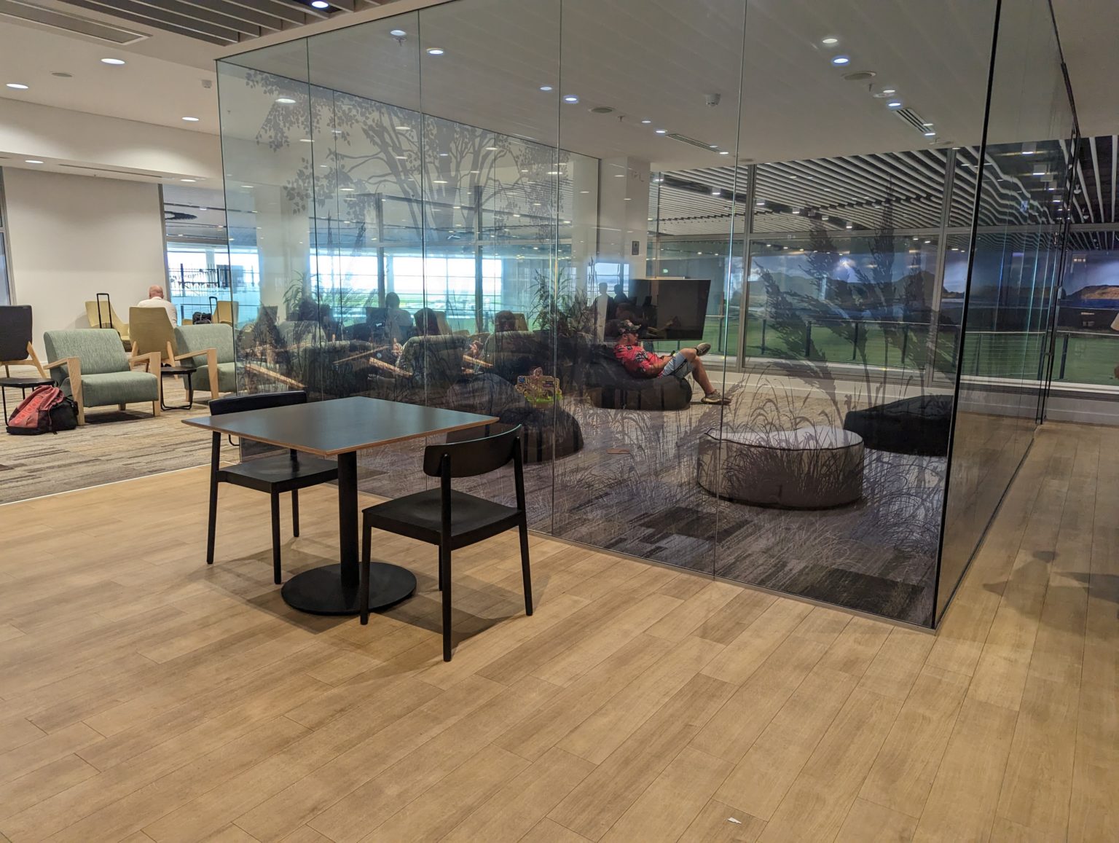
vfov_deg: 56.9
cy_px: 422
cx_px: 560
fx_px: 777
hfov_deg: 71.5
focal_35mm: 24
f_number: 1.85
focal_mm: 6.81
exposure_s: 1/152
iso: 114
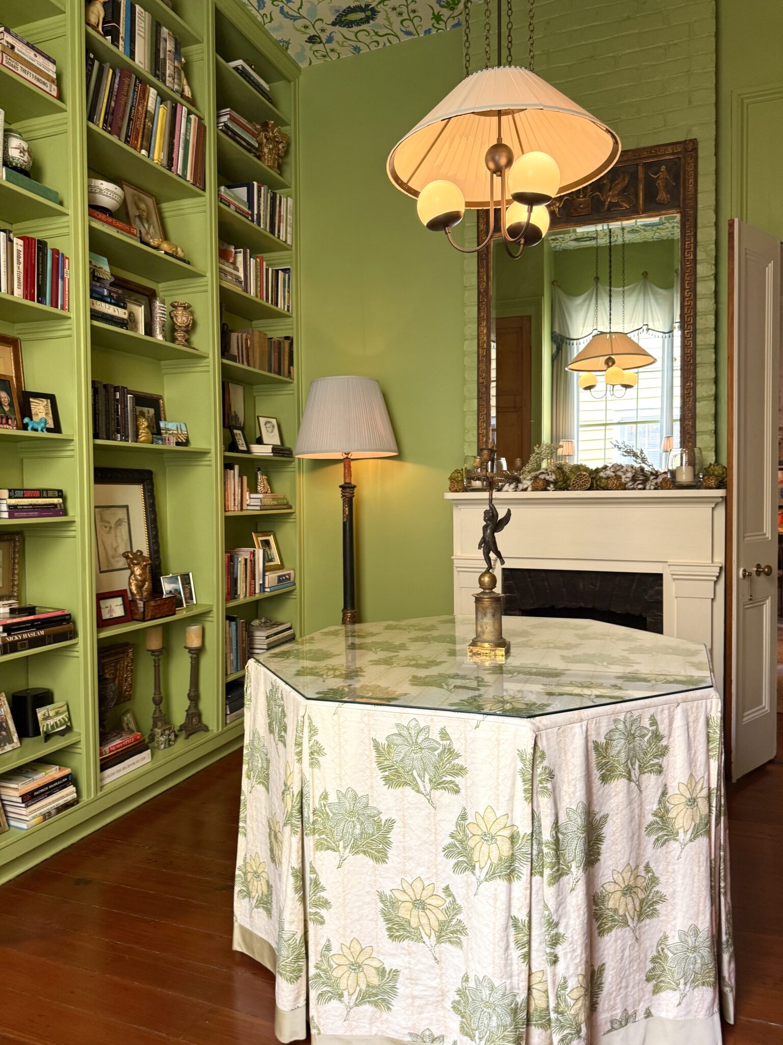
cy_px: 522
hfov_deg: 56.8
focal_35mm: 24
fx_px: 724
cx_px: 392
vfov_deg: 71.6
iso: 160
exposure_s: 1/60
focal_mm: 6.76
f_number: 1.78
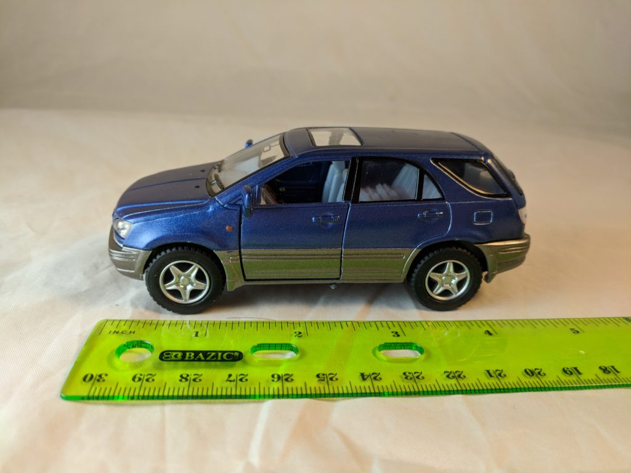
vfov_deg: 53.1
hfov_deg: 67.3
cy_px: 236
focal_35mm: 26
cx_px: 316
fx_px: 474
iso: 113
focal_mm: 4.67
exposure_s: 1/120
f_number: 2
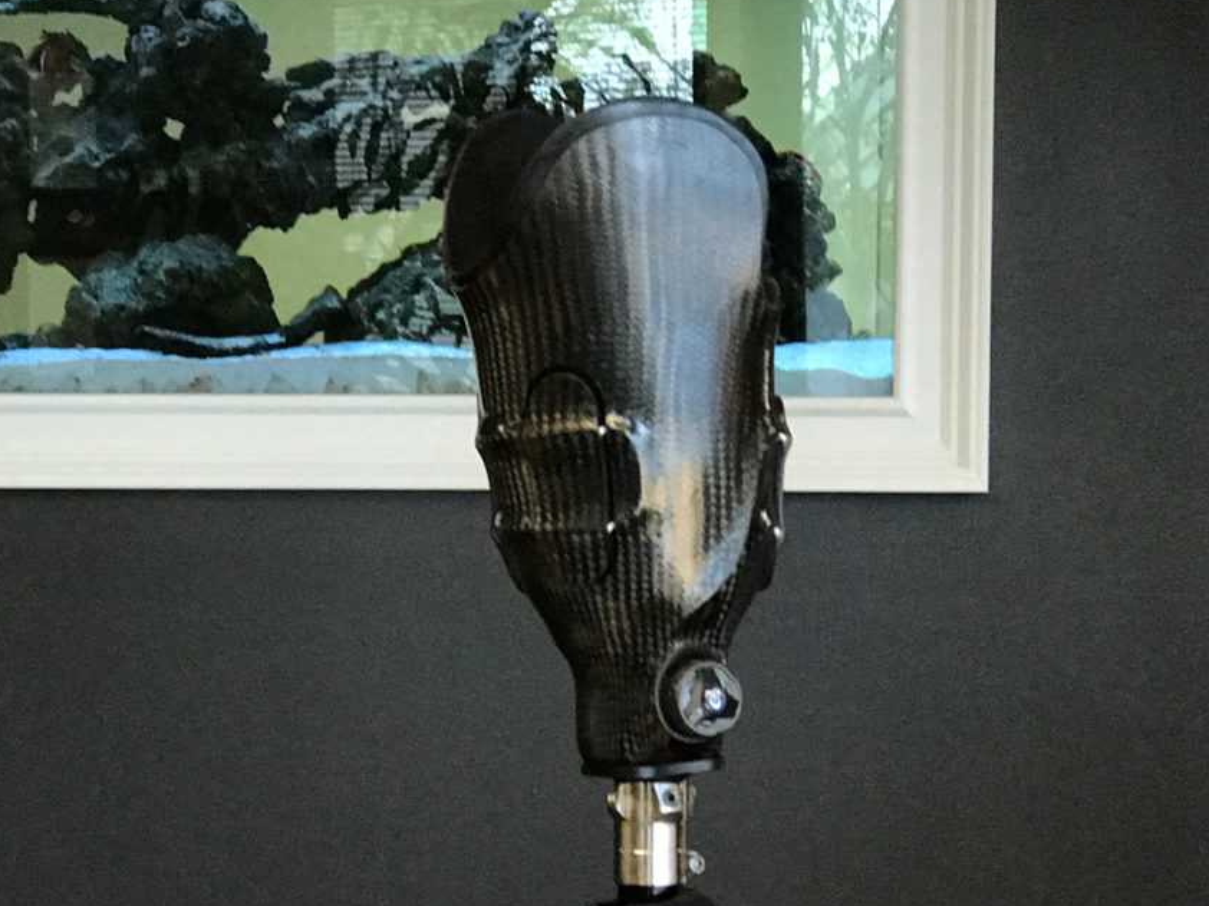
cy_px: 692
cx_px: 521
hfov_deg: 18.9
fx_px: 3631
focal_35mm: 104
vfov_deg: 14.2
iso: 400
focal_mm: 6.6
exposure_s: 1/60
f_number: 2.8
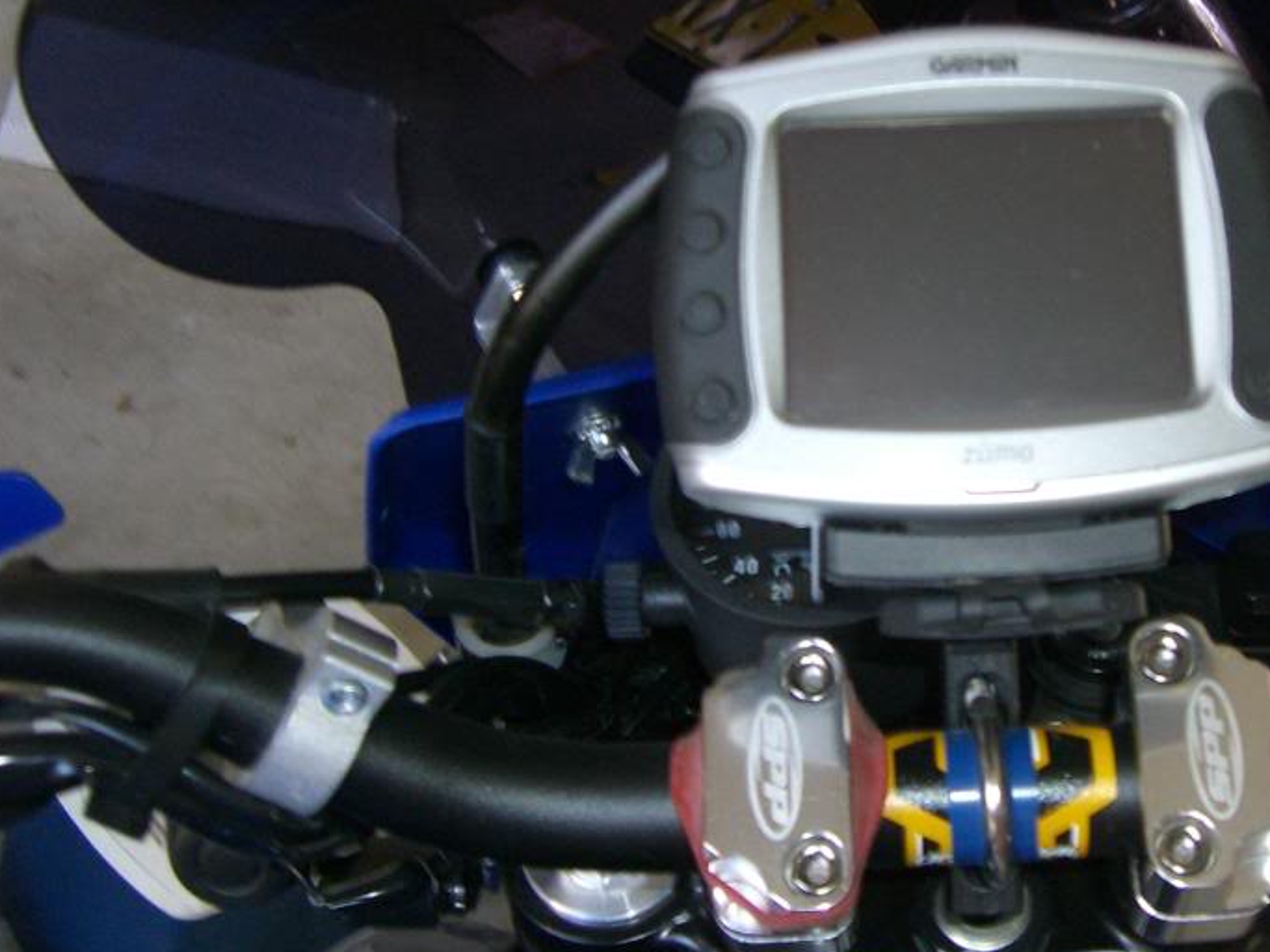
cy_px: 312
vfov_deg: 25.5
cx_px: 909
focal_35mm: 57
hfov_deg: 33.3
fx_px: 2091
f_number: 2.7
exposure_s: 1/60
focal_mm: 6.2
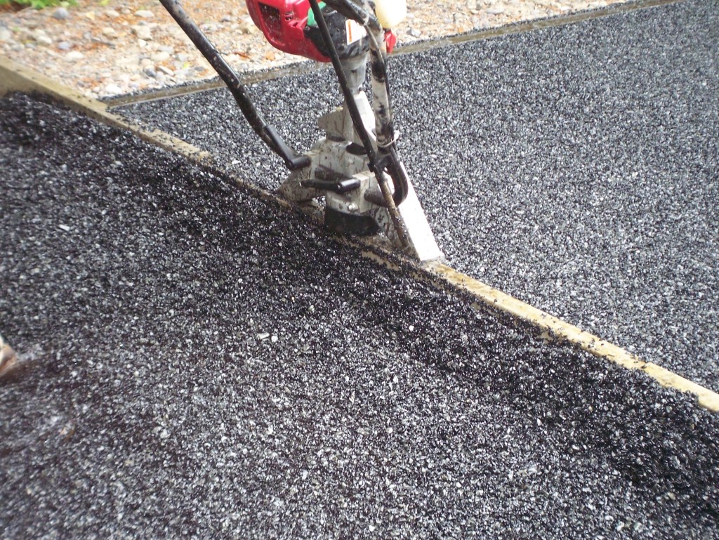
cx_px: 360
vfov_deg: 16.3
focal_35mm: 91
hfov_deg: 21.5
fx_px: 1891
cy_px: 270
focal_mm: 15.2
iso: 200
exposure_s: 1/125
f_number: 4.3
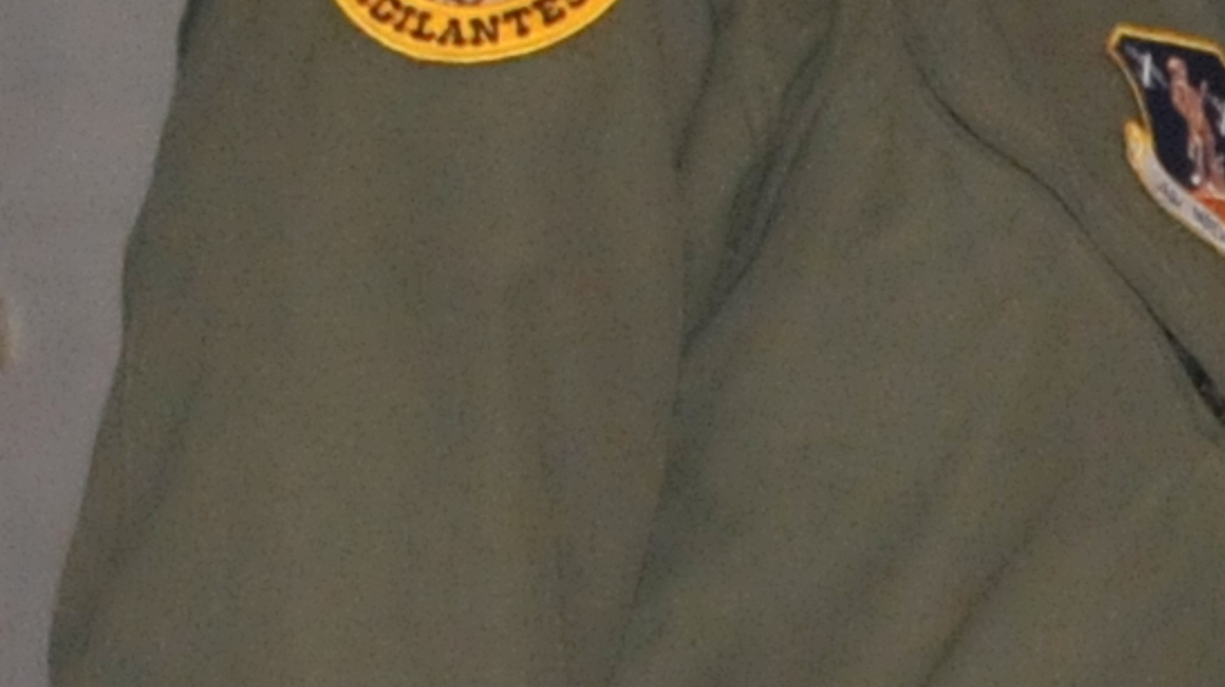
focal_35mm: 591
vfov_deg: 2.0
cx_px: 2938
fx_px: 19187
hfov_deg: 3.6
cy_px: 1627
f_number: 5
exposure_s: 1/60
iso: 1000
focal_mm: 48
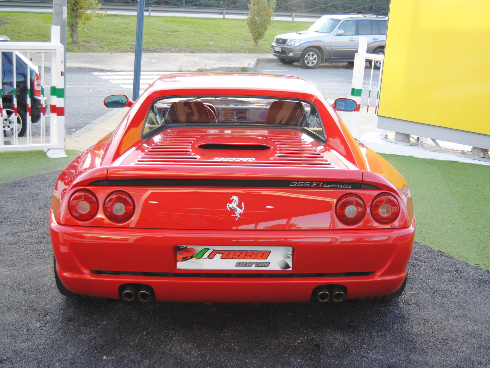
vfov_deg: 29.7
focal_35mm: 49
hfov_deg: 38.9
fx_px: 694
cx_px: 256
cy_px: 184
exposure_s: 1/80
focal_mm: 30
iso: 200
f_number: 4.5
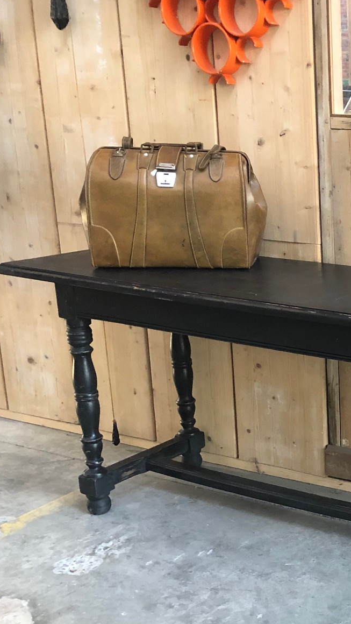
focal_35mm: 53
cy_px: 368
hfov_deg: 19.9
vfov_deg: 39.0
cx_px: 511
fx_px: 876
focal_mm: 3.99
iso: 80
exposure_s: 1/15
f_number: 1.8
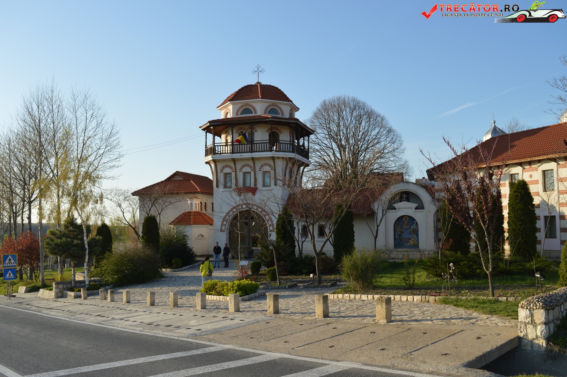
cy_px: 188
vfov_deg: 41.6
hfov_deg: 59.5
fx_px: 496
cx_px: 284
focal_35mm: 32
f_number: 7.1
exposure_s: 1/200
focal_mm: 21
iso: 100
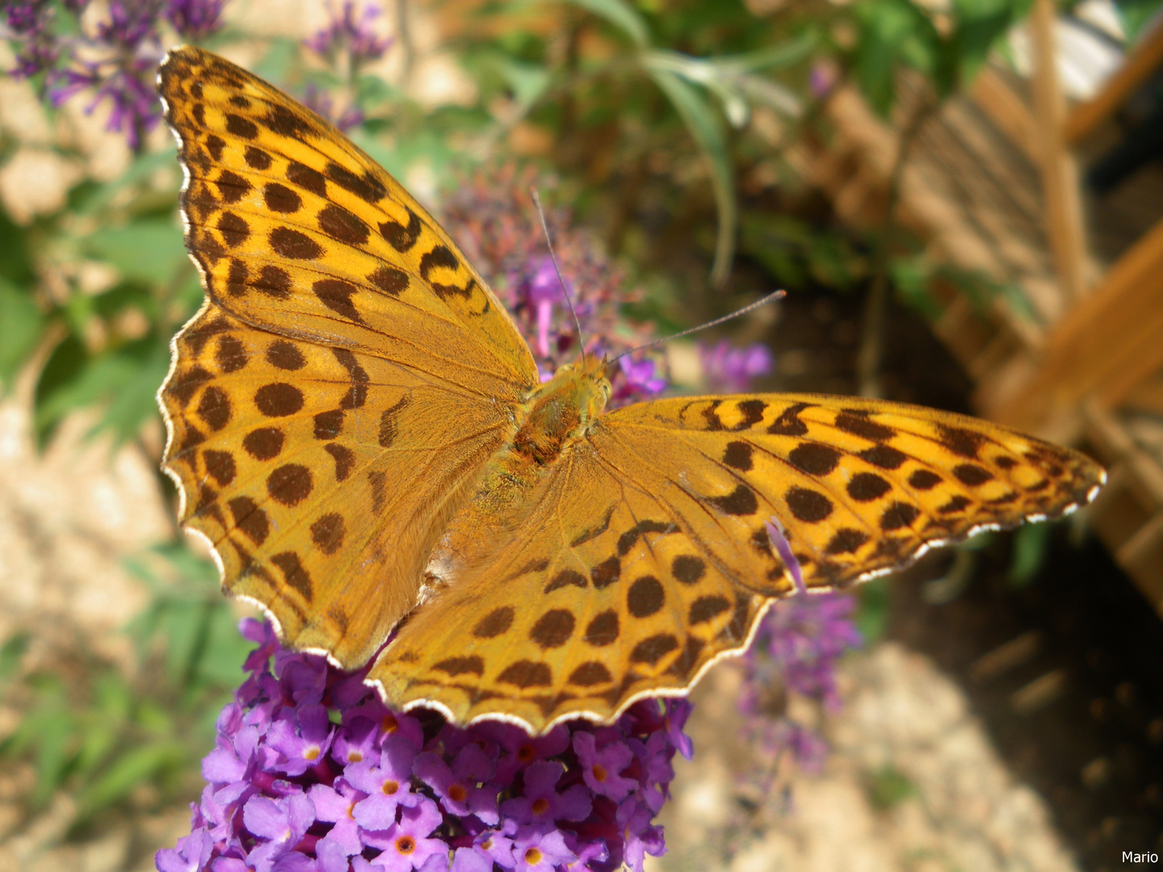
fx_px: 1209
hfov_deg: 51.4
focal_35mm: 36
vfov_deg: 39.7
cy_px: 436
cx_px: 582
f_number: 3.5
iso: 64
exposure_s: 1/320
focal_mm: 6.3
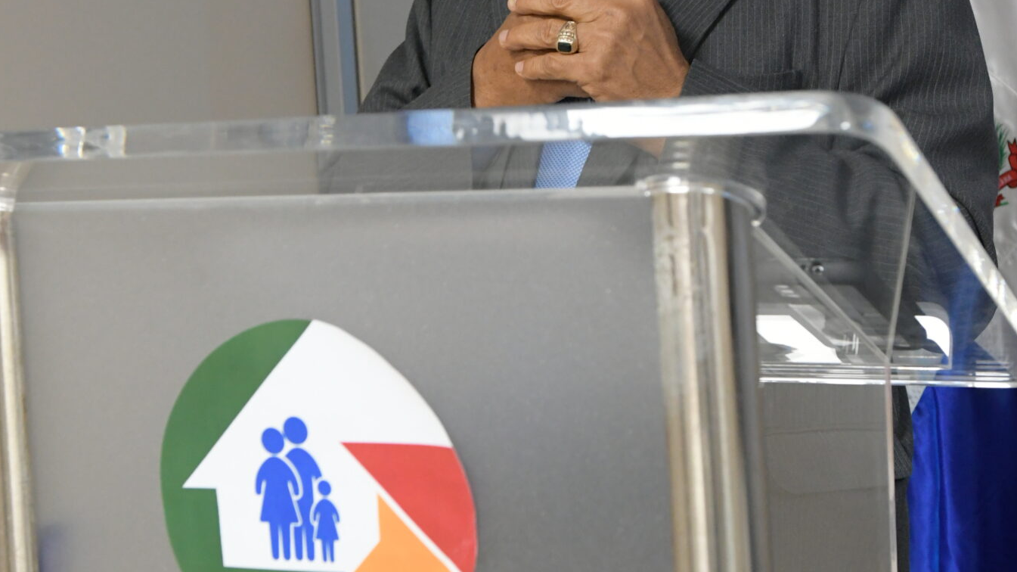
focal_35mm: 67
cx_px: 508
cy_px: 197
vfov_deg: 17.9
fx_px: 1806
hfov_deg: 31.4
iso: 3200
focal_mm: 28
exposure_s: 1/125
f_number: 3.5
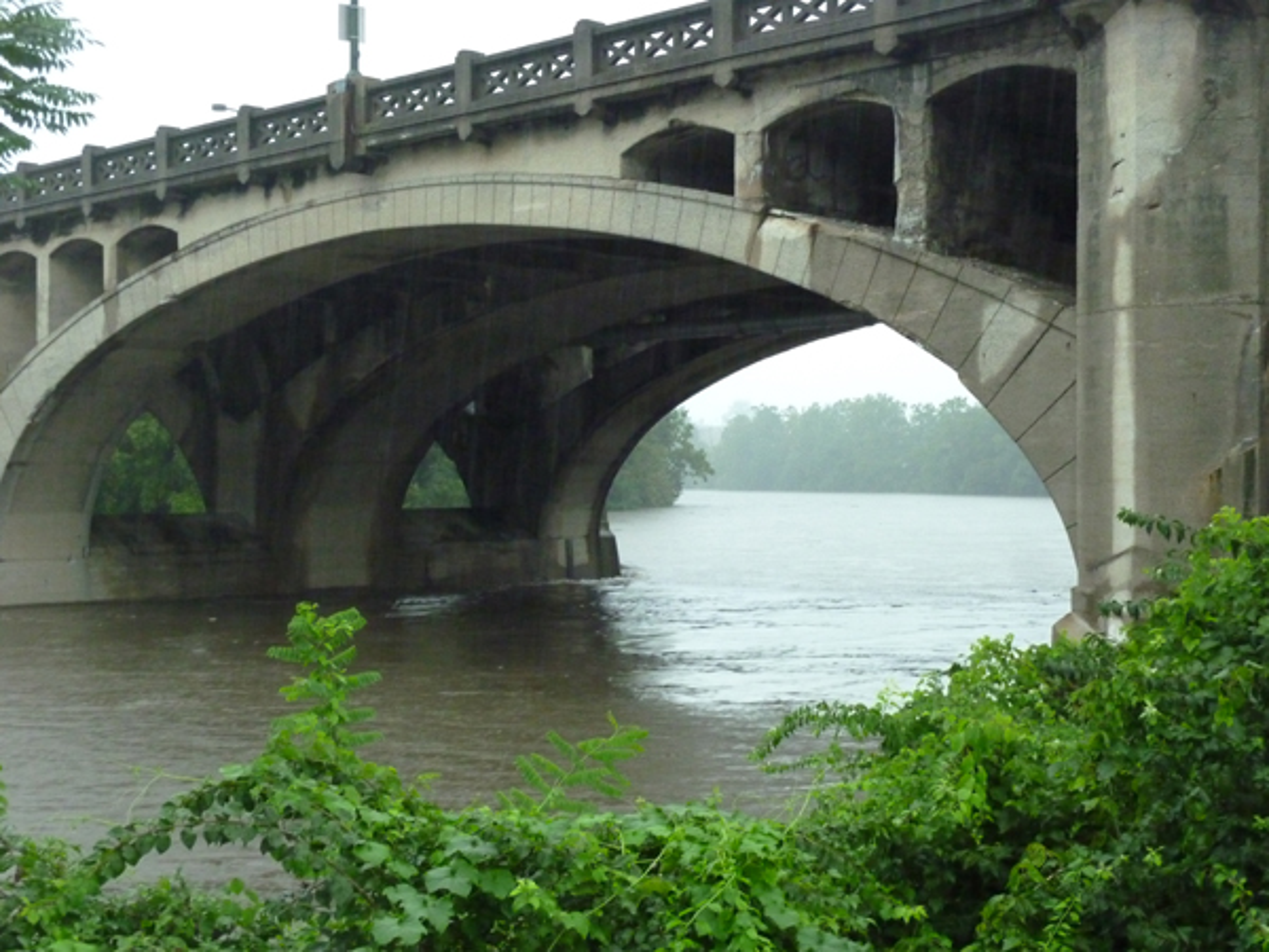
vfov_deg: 28.6
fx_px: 1870
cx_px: 634
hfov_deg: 37.5
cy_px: 476
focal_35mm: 51
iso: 800
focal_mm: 9.1
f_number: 4.4
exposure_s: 1/30
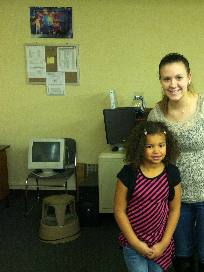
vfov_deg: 40.4
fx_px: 369
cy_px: 136
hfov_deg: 29.8
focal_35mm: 47
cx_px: 178
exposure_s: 1/15
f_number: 2.8
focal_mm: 3.85
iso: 125
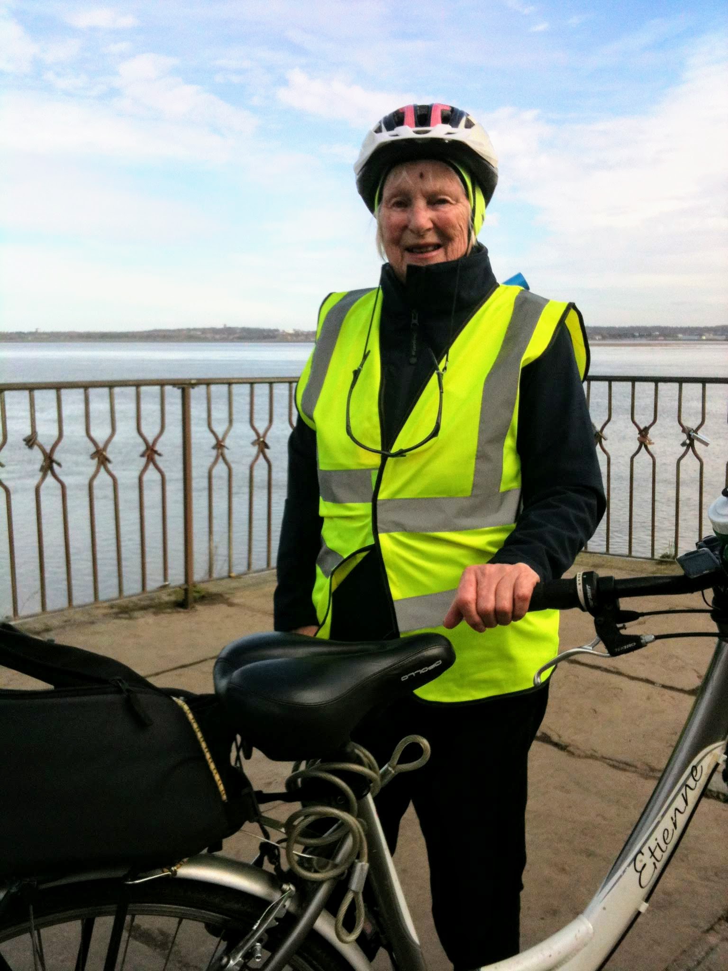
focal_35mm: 35
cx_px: 364
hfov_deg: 40.7
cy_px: 486
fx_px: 981
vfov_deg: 52.6
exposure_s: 1/1030
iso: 64
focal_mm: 3.9
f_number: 2.8
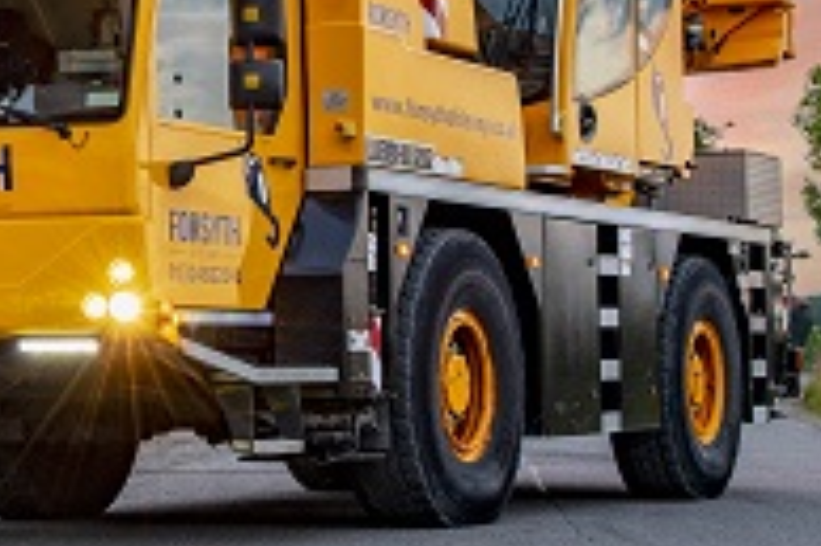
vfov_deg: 12.2
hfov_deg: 18.1
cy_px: 102
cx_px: 178
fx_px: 2552
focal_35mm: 112
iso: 200
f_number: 8
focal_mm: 26
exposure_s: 1/8
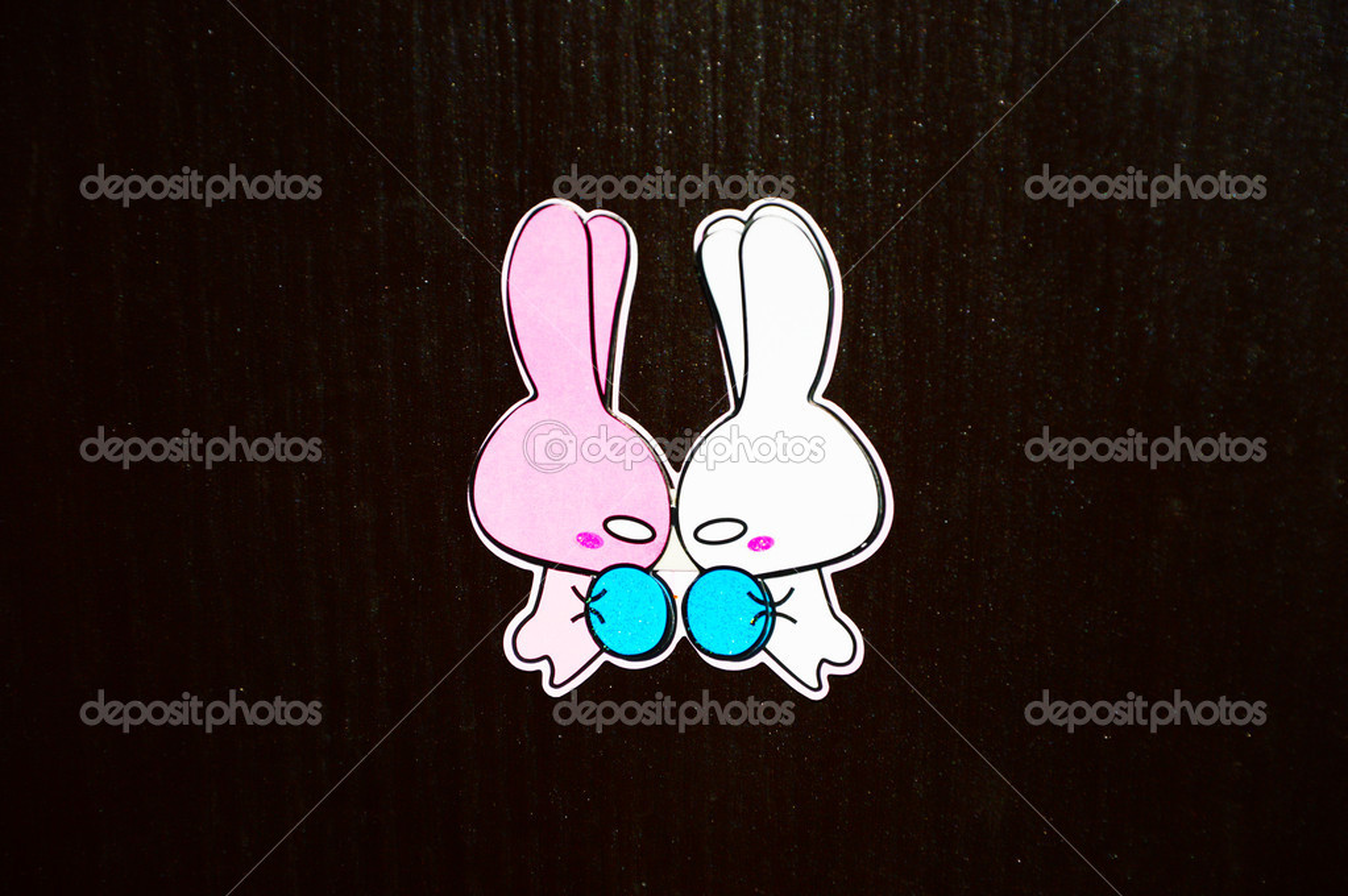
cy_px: 448
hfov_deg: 13.1
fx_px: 5892
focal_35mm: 158
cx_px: 674
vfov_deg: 8.7
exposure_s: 1/60
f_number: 5.6
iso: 200
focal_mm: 105
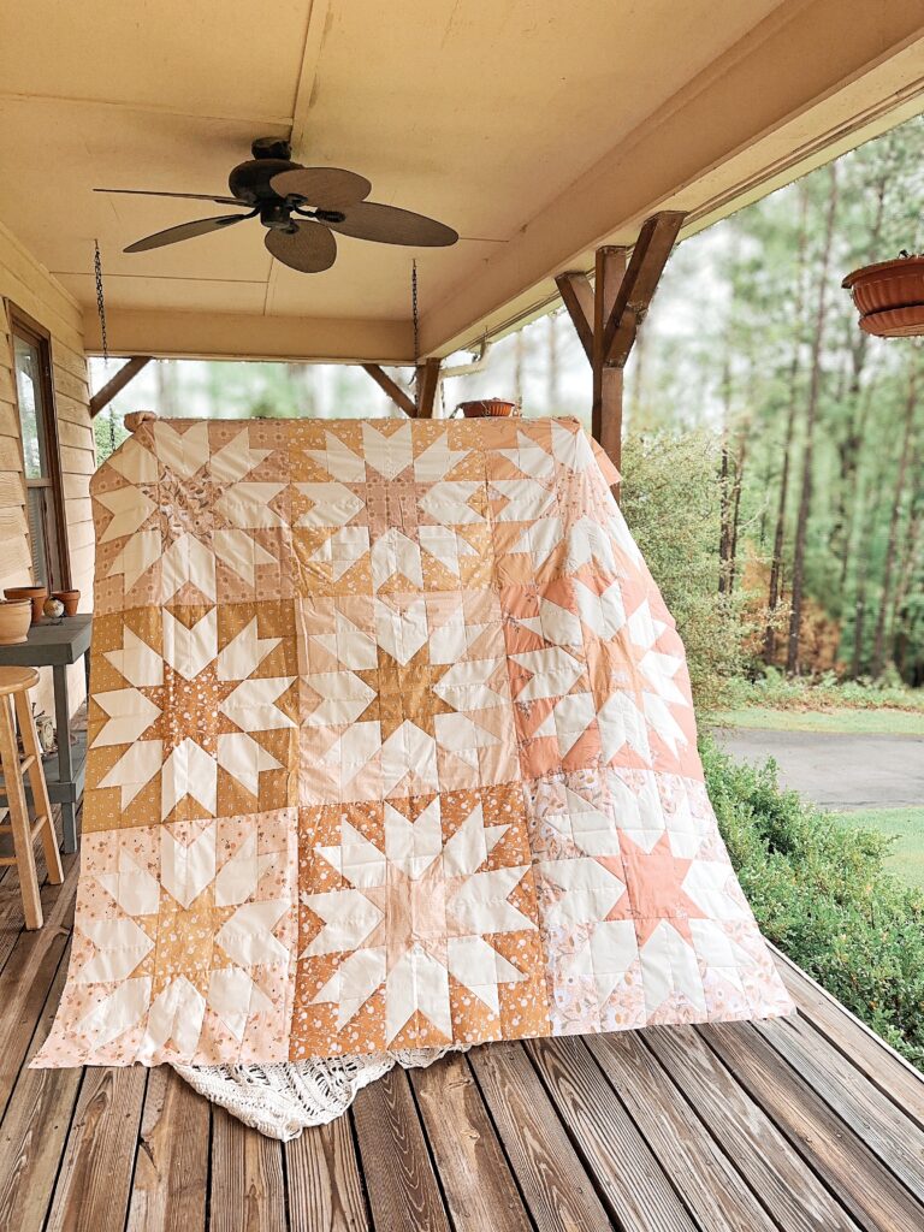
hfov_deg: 56.8
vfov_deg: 71.6
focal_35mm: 24
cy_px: 616
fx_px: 854
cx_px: 462
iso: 80
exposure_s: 1/532
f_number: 1.78
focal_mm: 6.86
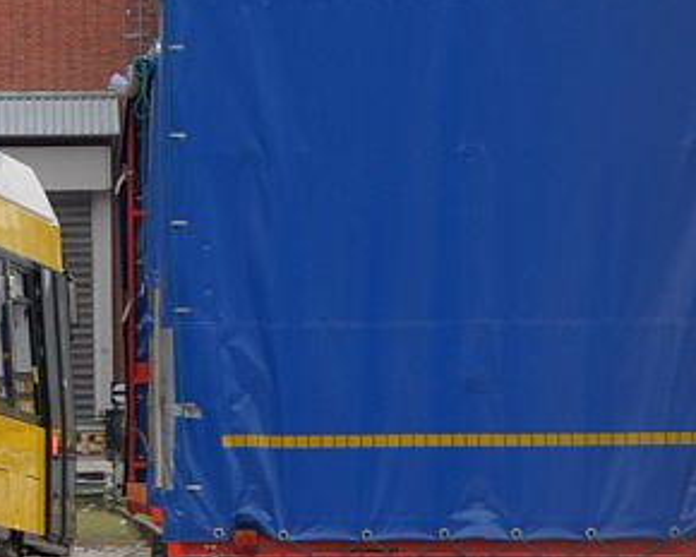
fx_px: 11268
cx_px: -398
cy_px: 101
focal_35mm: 547
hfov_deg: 3.5
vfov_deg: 2.8
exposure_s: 1/250
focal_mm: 110
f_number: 6.3
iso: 200
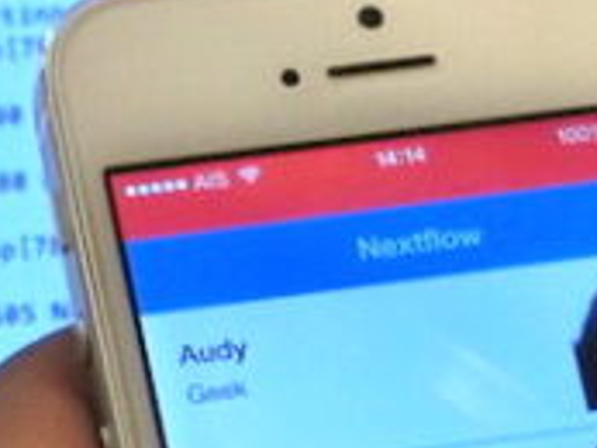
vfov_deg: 2.9
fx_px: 8974
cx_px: 659
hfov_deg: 3.8
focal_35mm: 520
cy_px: 762
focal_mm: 26.72
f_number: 5.7
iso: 800
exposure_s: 1/50
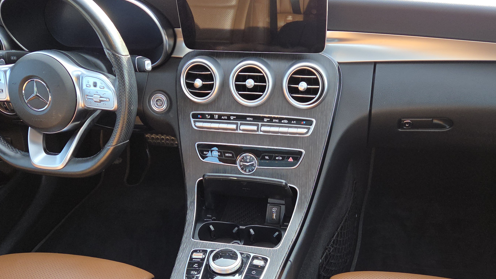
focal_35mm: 37
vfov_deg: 31.3
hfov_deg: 54.0
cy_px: 216
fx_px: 487
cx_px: 265
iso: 80
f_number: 1.8
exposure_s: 1/180
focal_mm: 5.4
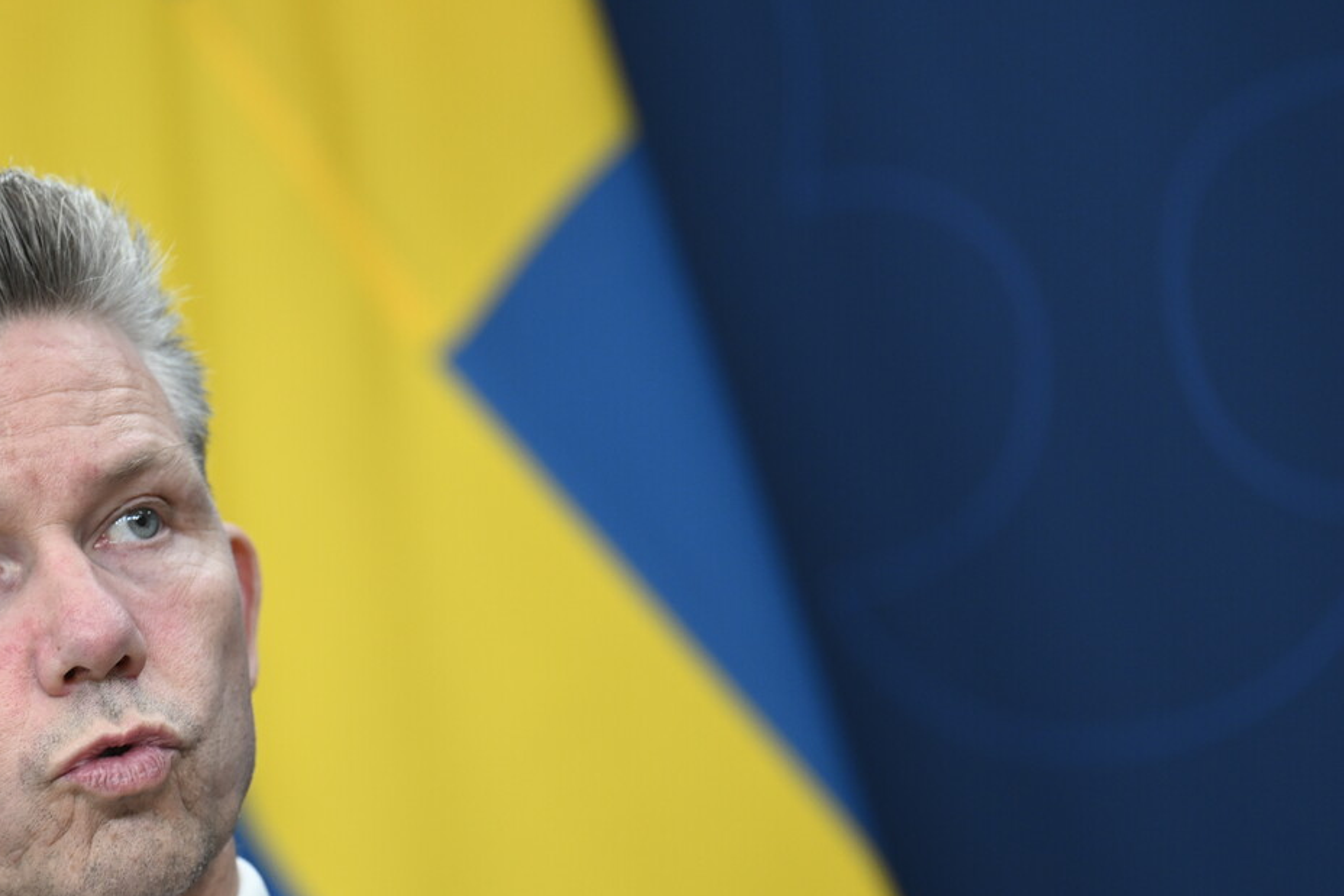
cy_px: 561
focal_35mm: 345
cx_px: 255
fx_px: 12881
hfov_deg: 6.0
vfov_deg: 4.0
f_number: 2.8
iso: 800
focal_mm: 200
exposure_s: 1/250
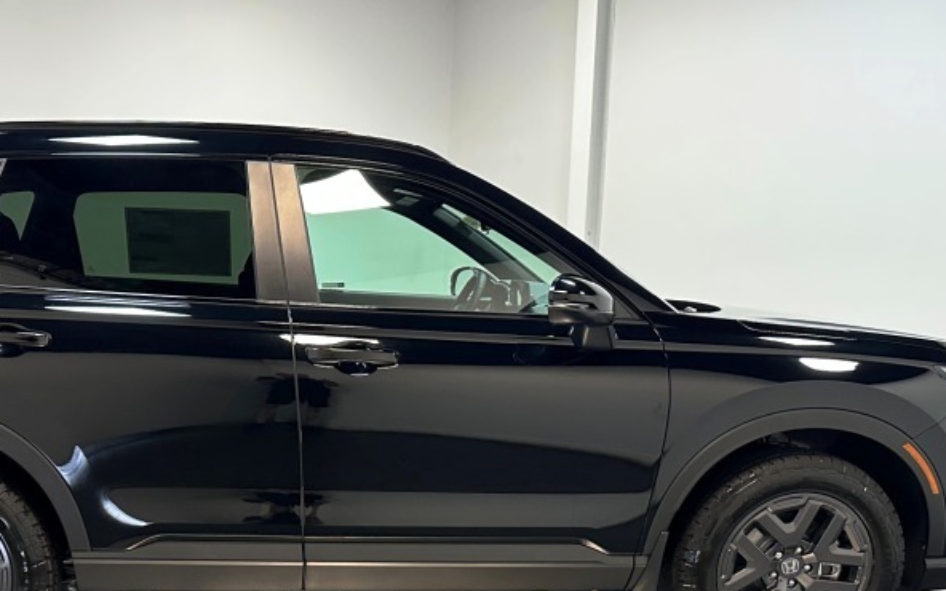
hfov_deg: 44.9
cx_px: 353
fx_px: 1134
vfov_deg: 27.5
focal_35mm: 44
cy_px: 596
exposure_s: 1/60
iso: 500
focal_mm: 6.86
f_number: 1.78
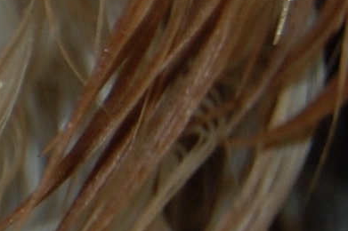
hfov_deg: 3.1
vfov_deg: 2.2
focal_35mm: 635
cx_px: -962
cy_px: -20
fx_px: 6132
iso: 400
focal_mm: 55
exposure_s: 1/60
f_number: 5.6
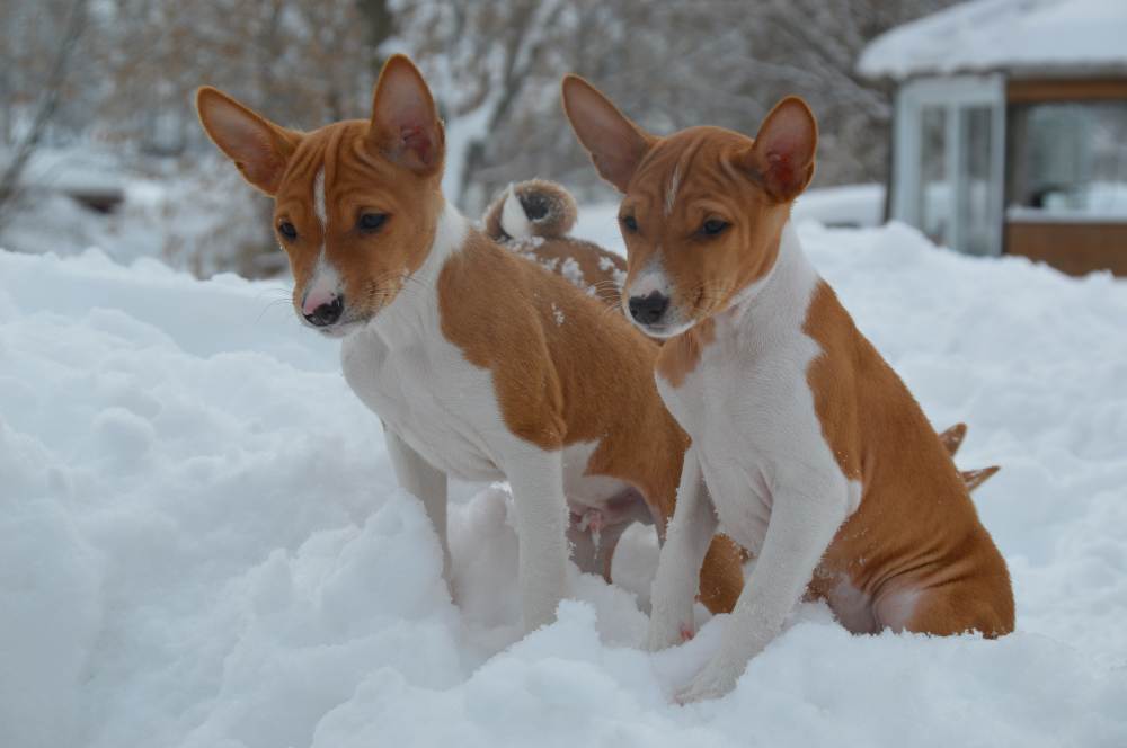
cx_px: 564
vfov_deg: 13.4
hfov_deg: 20.0
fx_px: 3189
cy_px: 374
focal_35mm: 102
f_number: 8
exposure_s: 1/250
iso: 100
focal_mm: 68
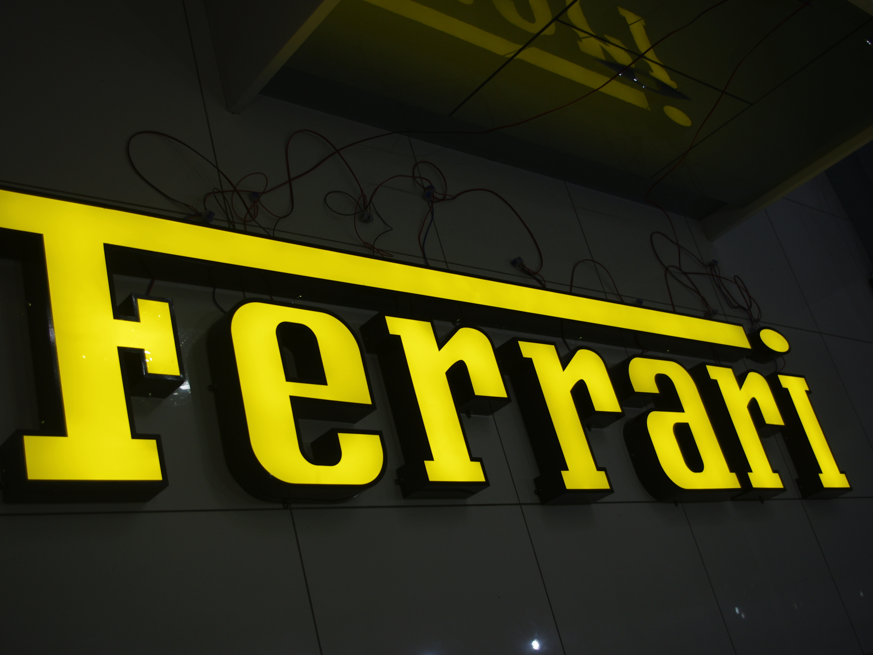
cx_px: 392
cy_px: 332
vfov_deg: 33.6
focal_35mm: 43
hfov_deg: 43.8
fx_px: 1084
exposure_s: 1/125
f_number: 4
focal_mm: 26.25
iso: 200
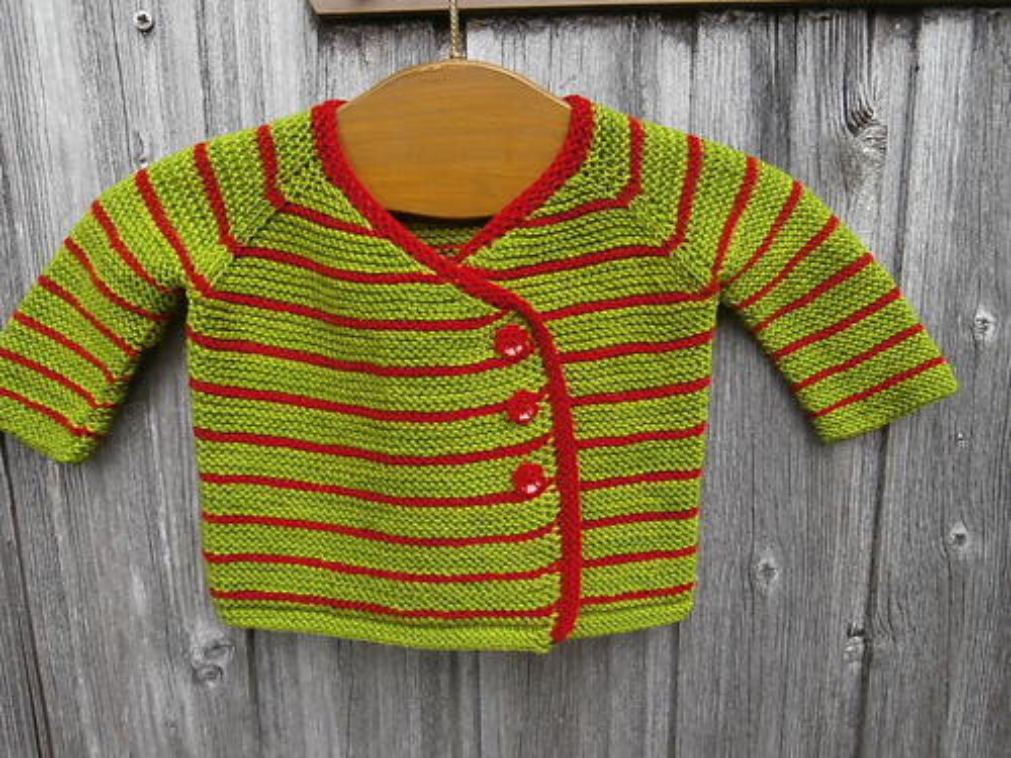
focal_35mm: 24
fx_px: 701
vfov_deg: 56.8
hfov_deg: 71.6
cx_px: 506
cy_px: 379
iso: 160
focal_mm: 4.2
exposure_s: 1/250
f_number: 3
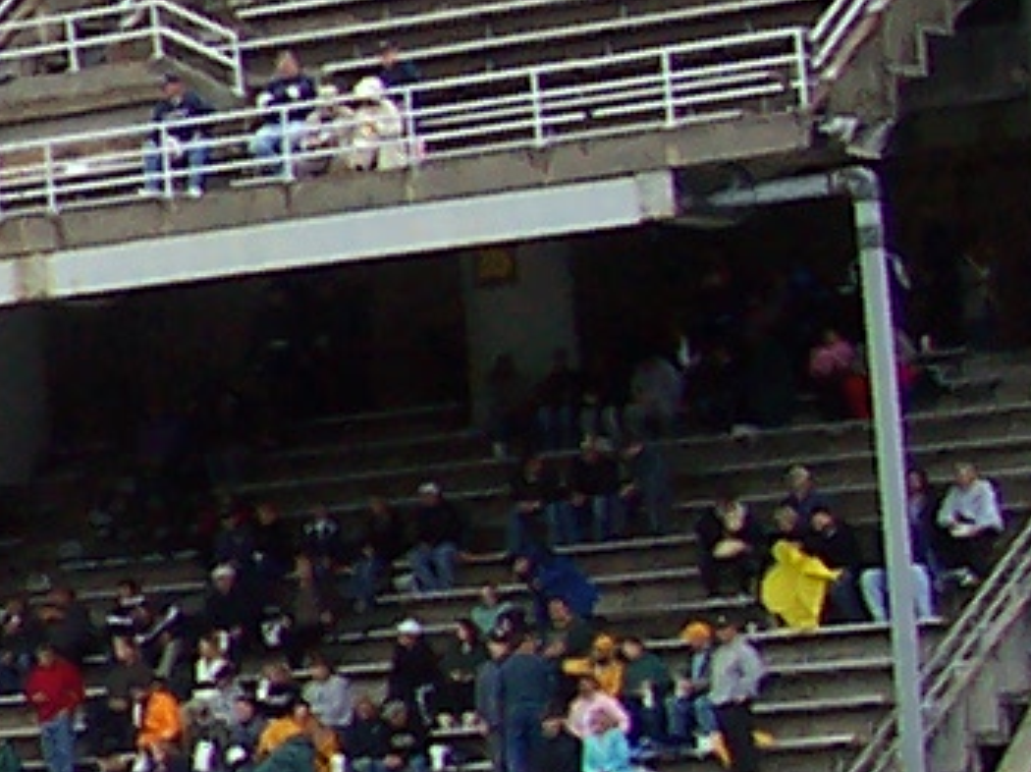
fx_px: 6399
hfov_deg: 8.0
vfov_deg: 6.9
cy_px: 483
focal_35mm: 215
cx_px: -1947
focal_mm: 5.6
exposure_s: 1/350
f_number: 2.8
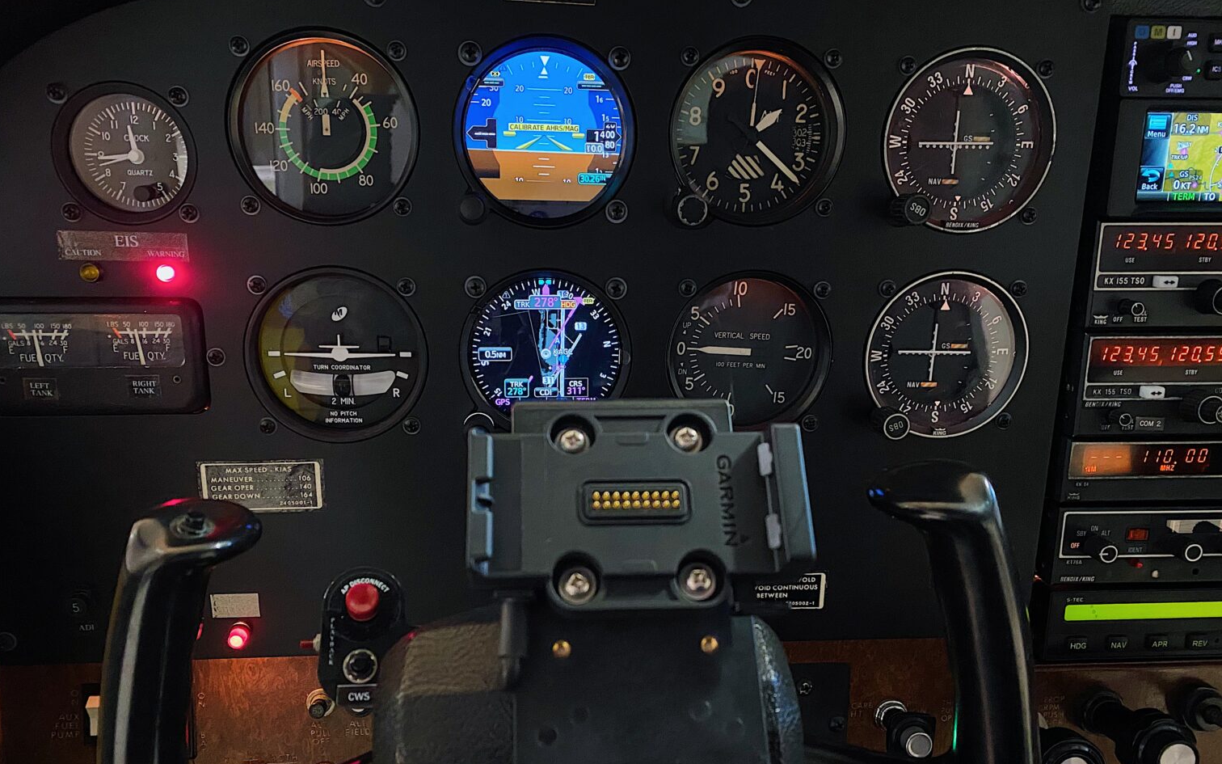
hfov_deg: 66.5
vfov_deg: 44.4
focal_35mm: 28
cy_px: 445
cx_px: 602
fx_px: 932
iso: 500
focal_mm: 4.25
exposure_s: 1/30
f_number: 1.8
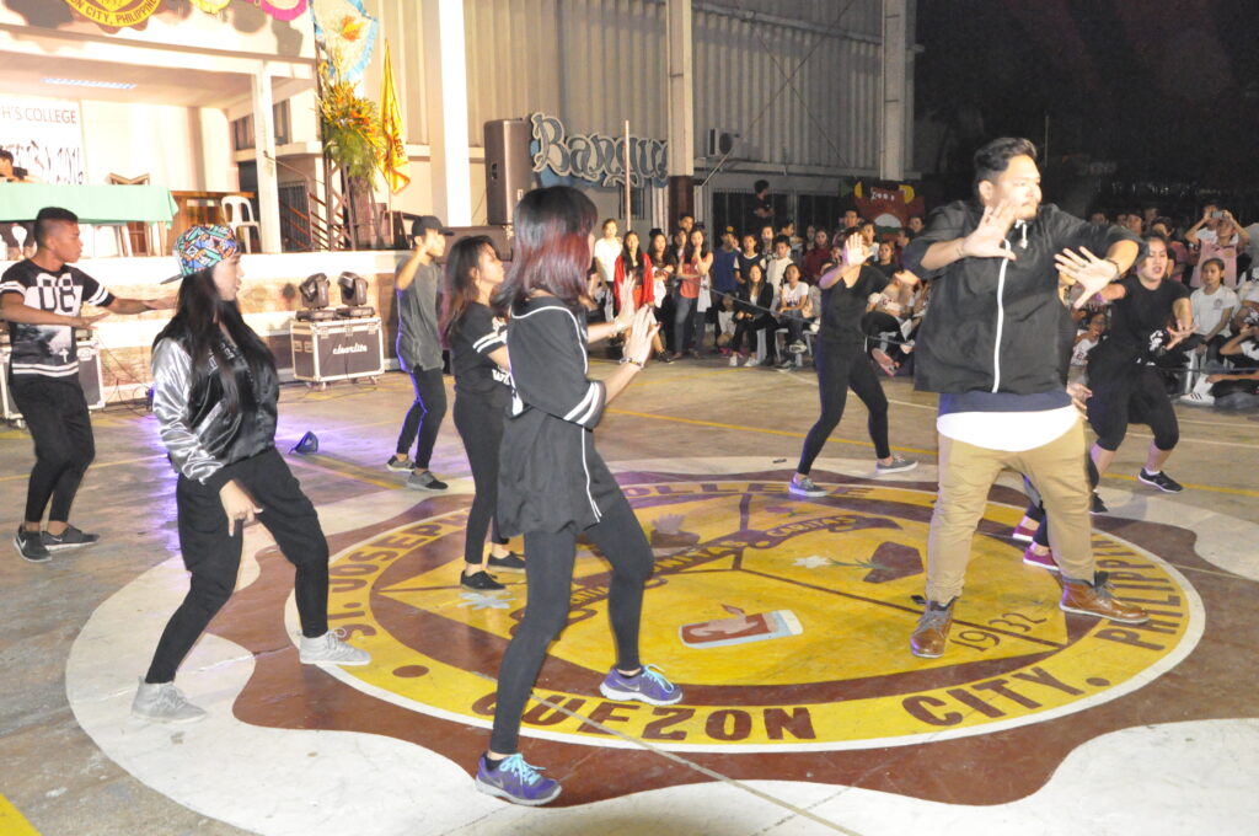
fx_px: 1153
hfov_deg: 57.3
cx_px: 630
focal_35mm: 33
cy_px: 418
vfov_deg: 39.9
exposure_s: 1/80
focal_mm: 22
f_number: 7.1
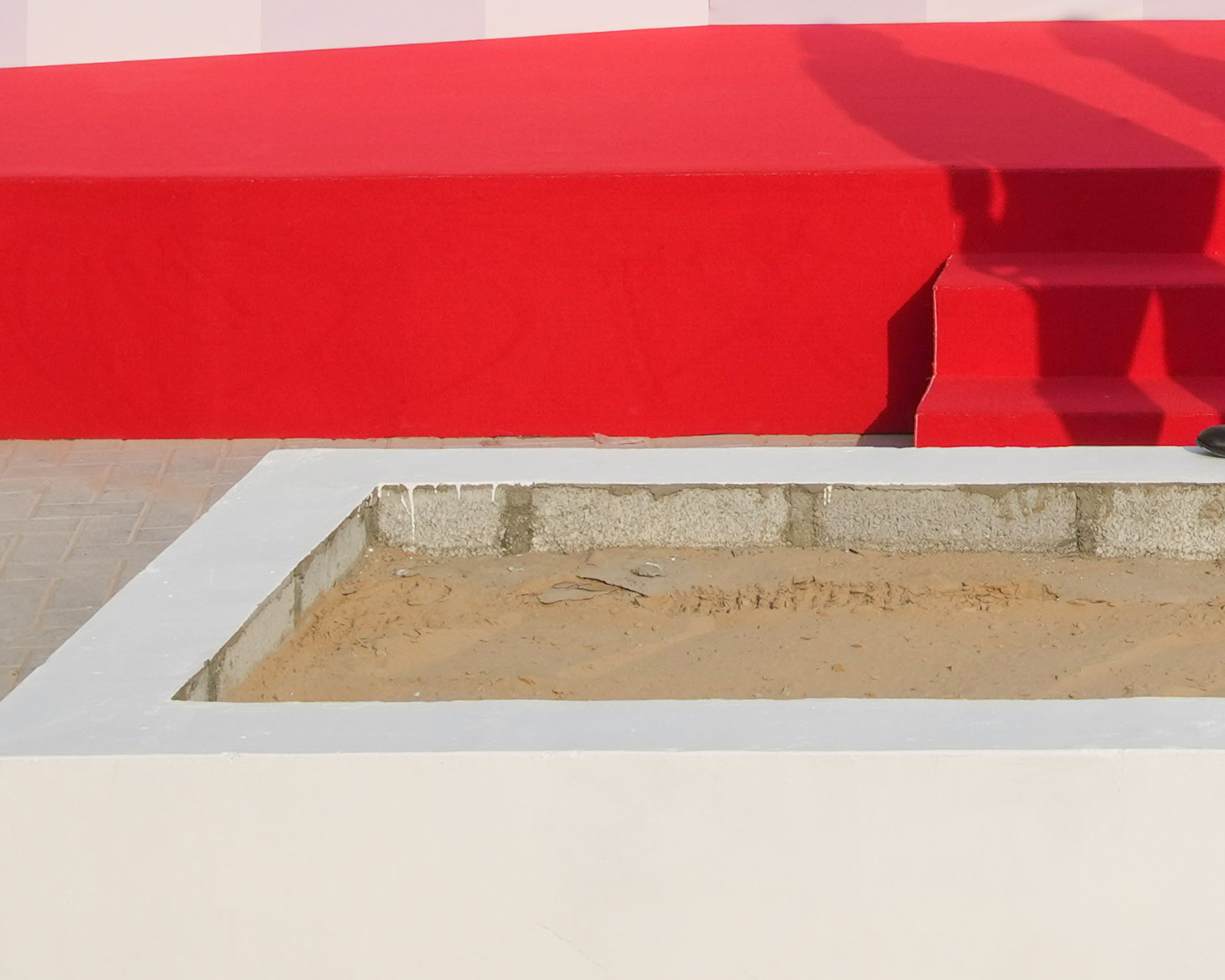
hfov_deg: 14.2
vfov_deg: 11.5
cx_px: 1664
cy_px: -464
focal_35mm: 129
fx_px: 4676
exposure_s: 1/200
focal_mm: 37
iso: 250
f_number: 16
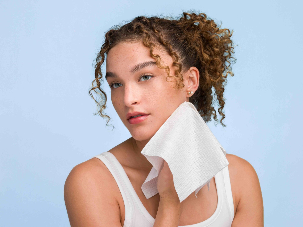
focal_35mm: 70
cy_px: 114
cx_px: 152
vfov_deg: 21.0
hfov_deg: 27.8
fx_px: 613
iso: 80
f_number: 10
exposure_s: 1/250
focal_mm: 35
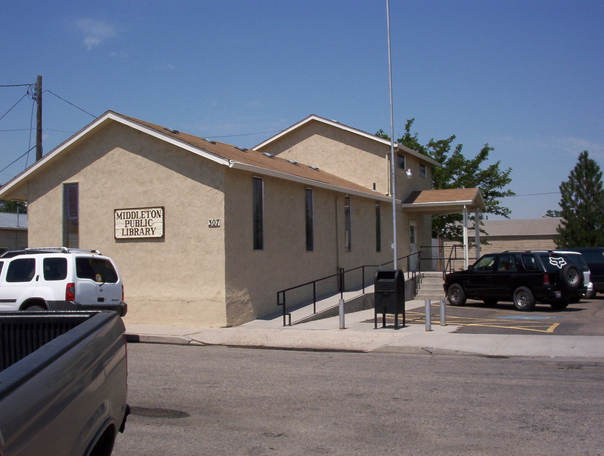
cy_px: 228
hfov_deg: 47.8
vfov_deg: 37.0
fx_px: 682
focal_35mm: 39
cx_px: 302
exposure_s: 1/457
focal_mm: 6
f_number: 8
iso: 100
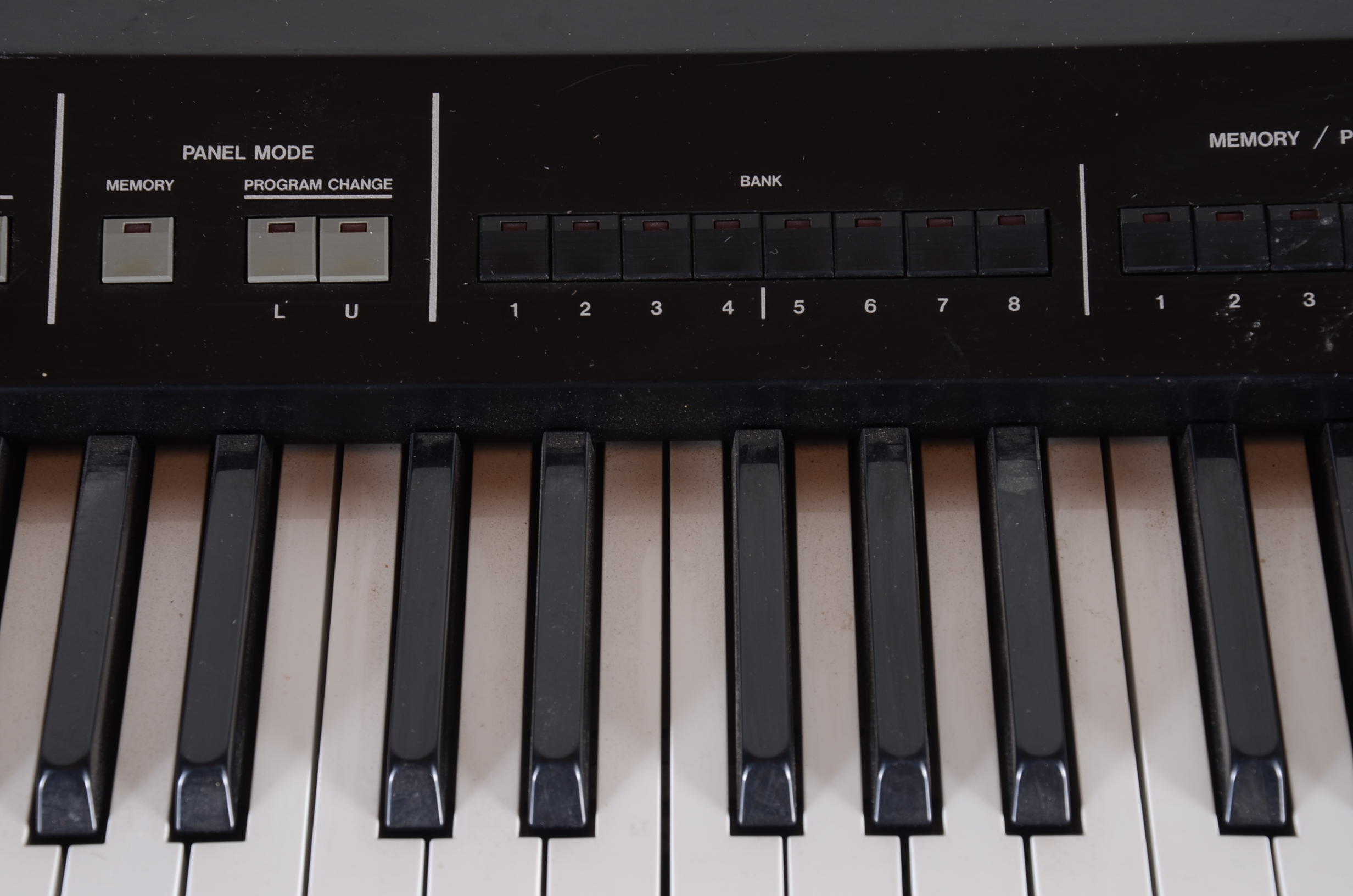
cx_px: 676
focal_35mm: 105
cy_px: 448
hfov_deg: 19.5
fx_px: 3938
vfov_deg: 13.0
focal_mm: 70
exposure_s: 1/100
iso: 160
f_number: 10
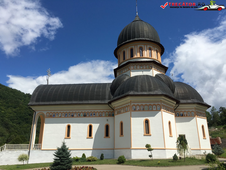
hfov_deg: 61.7
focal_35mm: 29
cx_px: 113
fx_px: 189
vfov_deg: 48.2
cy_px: 85
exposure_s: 1/2849
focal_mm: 4.15
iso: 25
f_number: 2.2
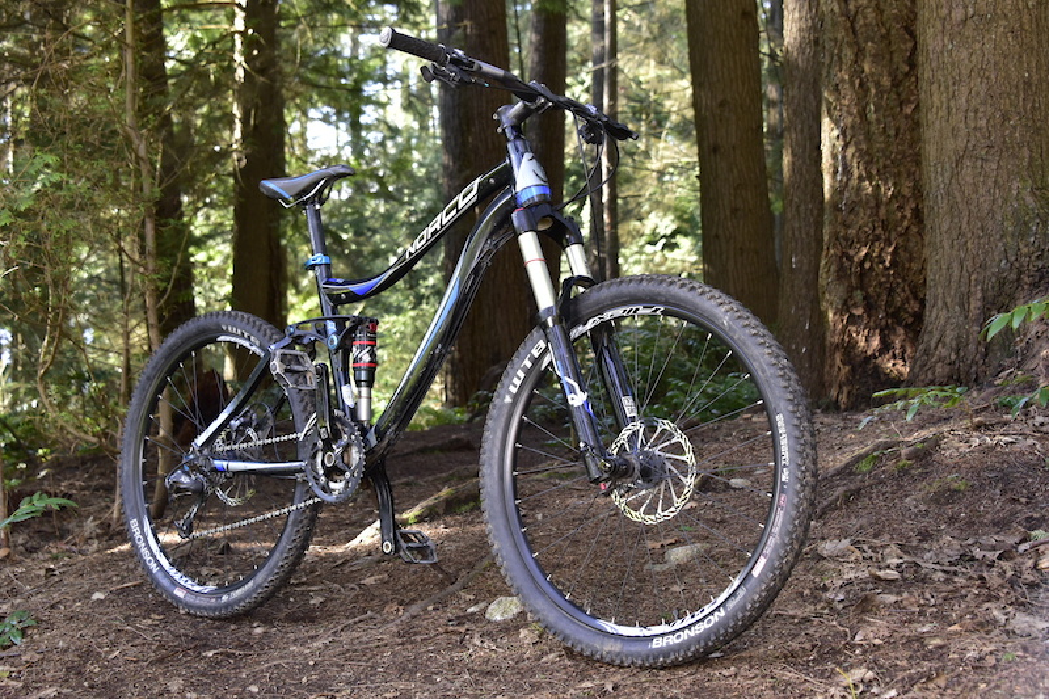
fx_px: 1602
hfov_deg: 36.3
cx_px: 524
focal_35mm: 55
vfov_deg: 24.6
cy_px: 350
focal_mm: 55
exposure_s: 1/80
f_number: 6.3
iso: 1600
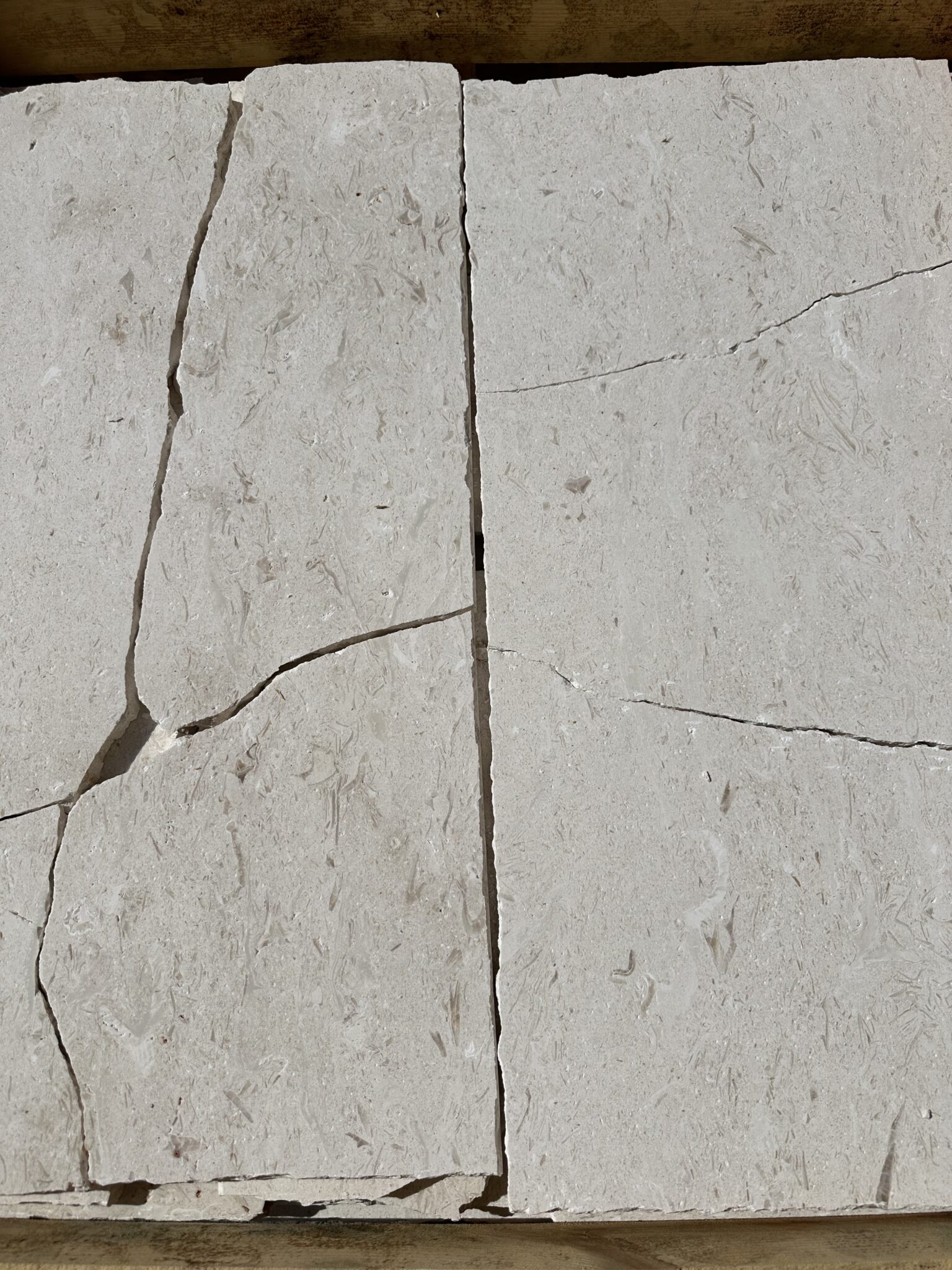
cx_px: 476
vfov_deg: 71.6
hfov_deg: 56.8
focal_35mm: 24
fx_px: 880
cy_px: 635
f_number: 1.78
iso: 64
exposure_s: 1/18519
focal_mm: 6.86
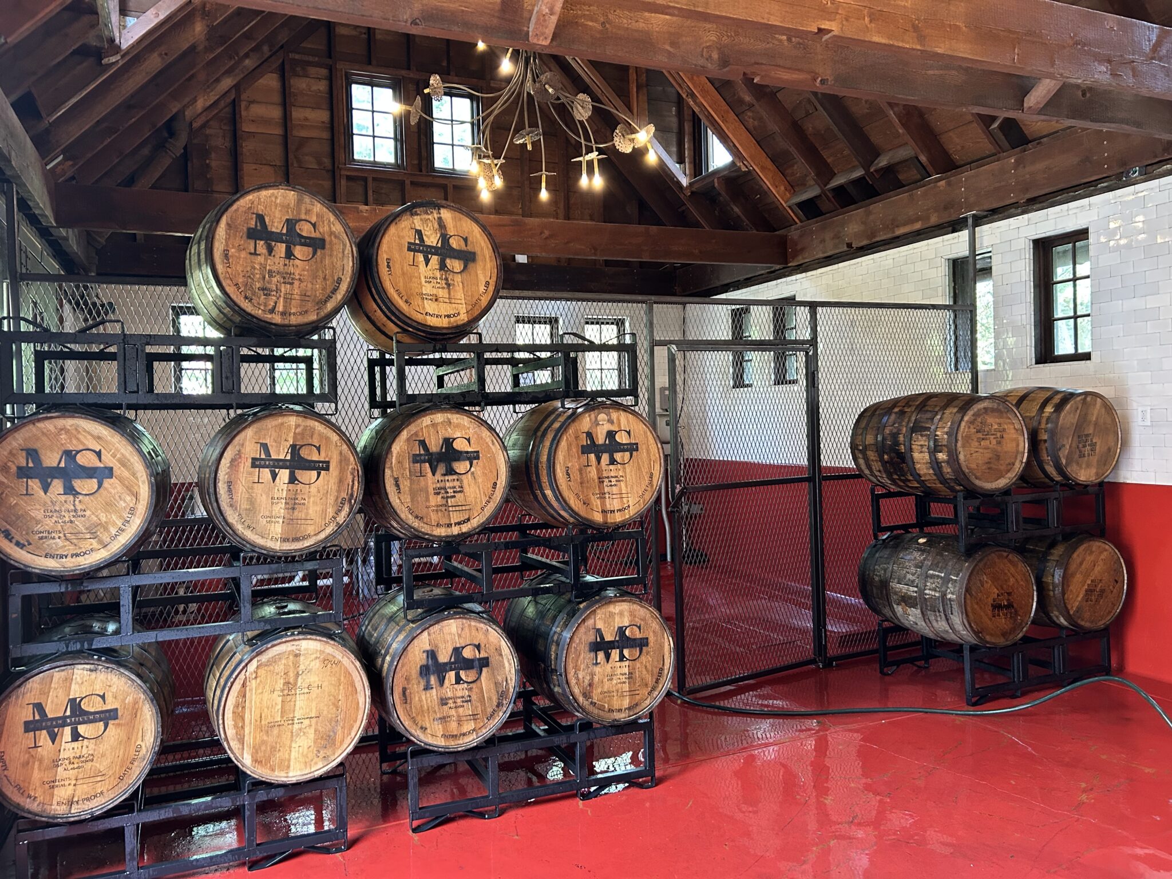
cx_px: 586
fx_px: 880
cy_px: 440
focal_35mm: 26
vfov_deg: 53.1
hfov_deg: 67.3
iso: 250
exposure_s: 1/60
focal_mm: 5.7
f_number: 1.5
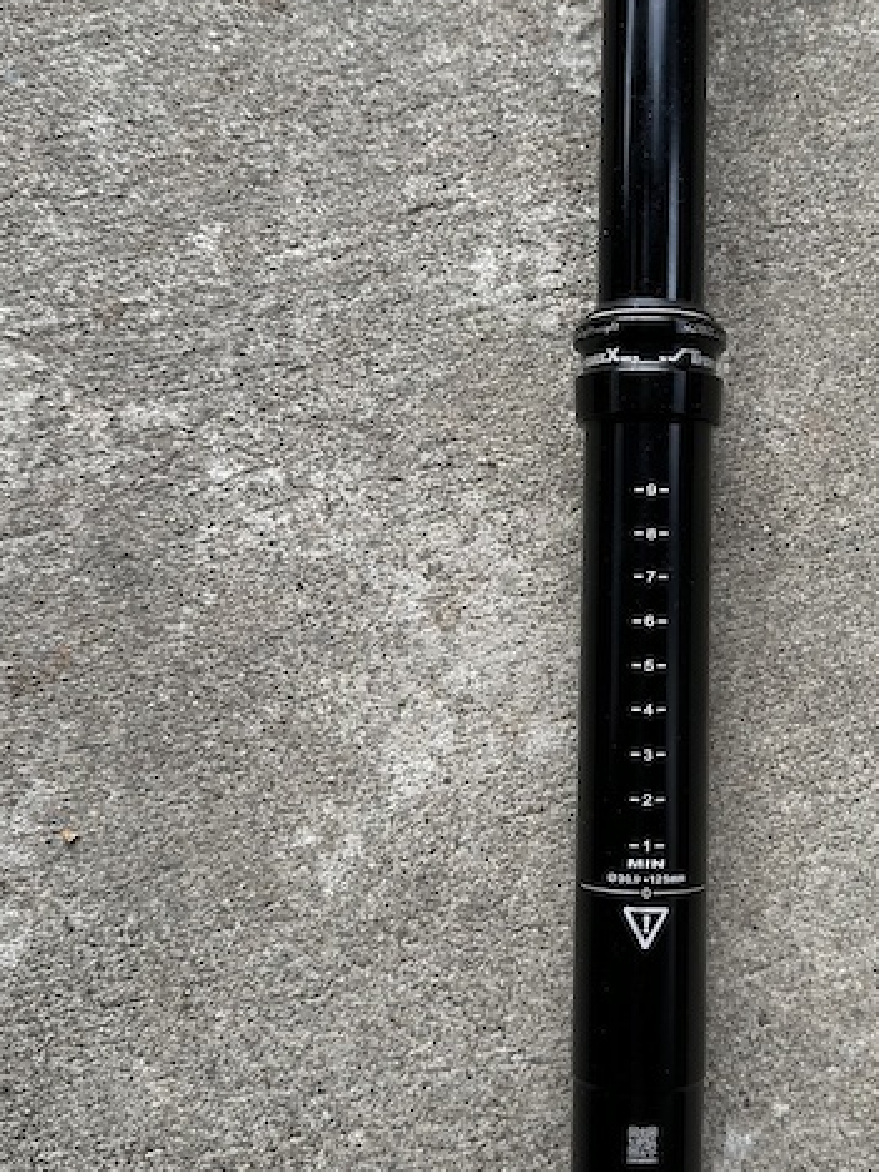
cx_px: 621
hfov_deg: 34.6
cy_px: 523
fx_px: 1388
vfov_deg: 45.7
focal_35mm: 41
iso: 80
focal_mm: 6.86
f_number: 1.78
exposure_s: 1/611
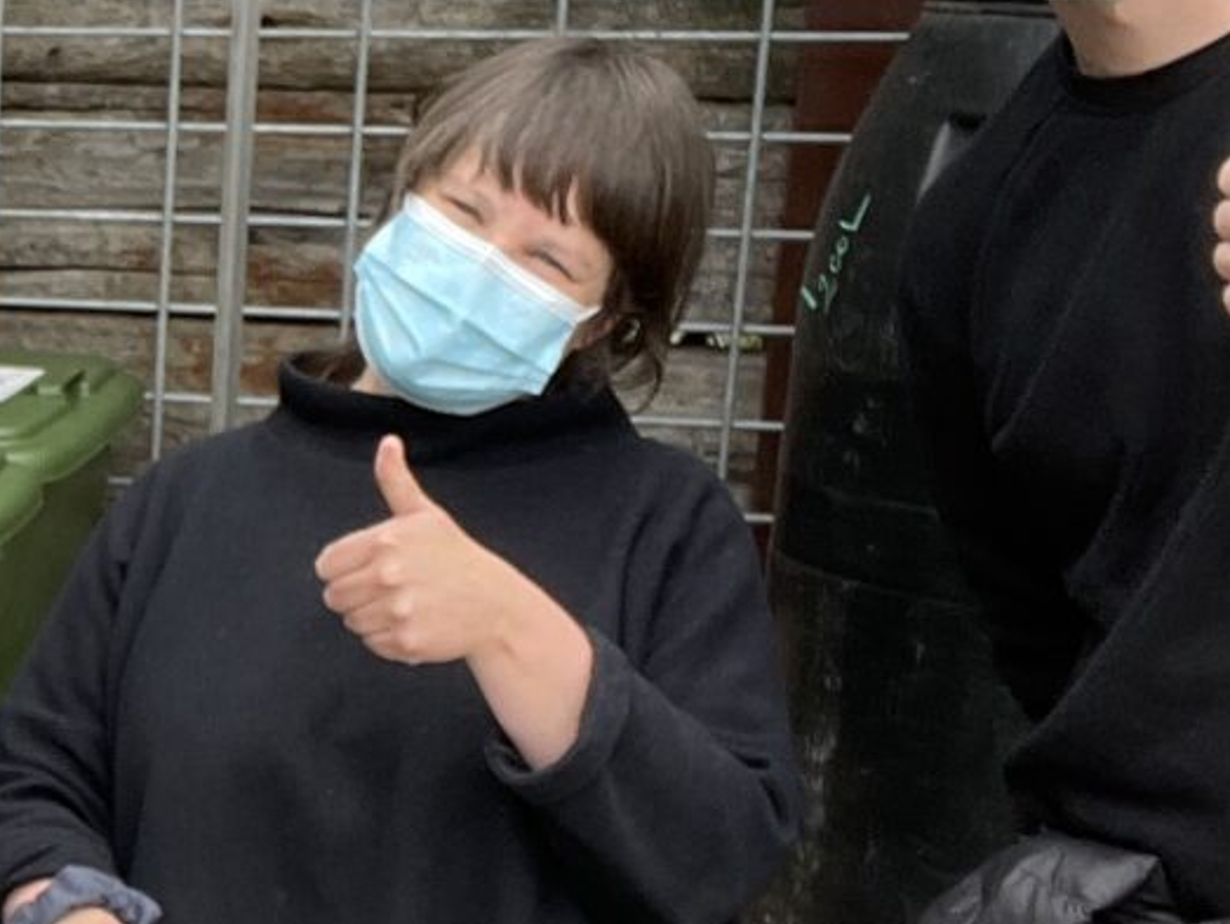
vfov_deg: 16.3
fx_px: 3200
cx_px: -437
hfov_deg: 19.7
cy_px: 790
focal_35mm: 90
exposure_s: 1/397
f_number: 2.2
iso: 25
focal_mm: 2.71
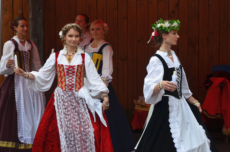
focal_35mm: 158
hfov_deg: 13.1
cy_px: 76
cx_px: 115
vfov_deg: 8.7
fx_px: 1004
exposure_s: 1/100
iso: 200
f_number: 11
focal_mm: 105
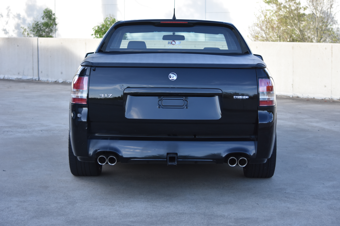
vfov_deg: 16.6
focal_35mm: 82
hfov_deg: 24.6
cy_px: 113
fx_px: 779
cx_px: 170
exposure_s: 1/1000
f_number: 4.5
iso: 800
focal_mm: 55
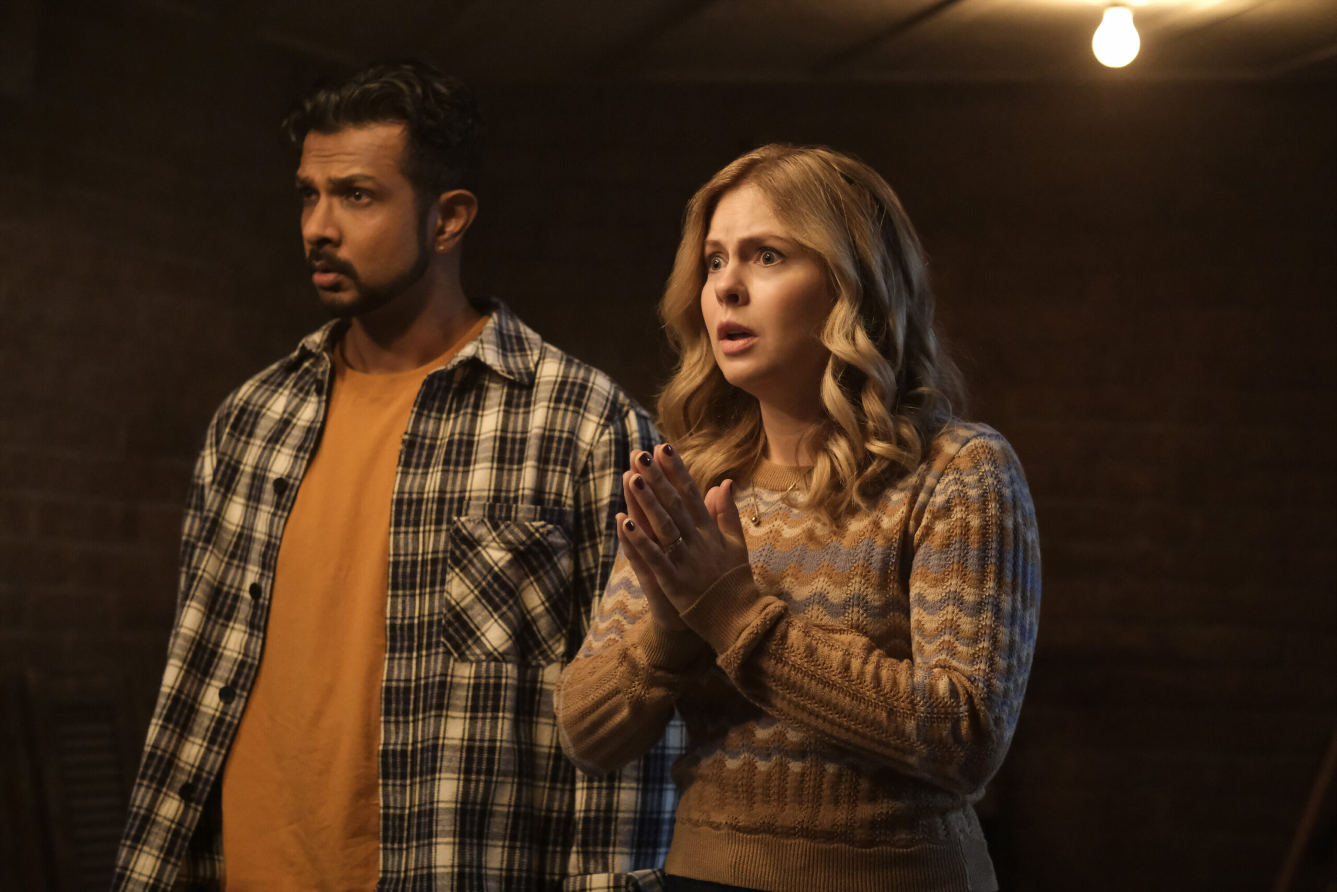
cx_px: 668
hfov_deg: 24.2
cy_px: 446
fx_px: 3120
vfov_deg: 16.3
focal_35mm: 84
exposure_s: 1/125
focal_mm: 56
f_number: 2.8
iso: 6400
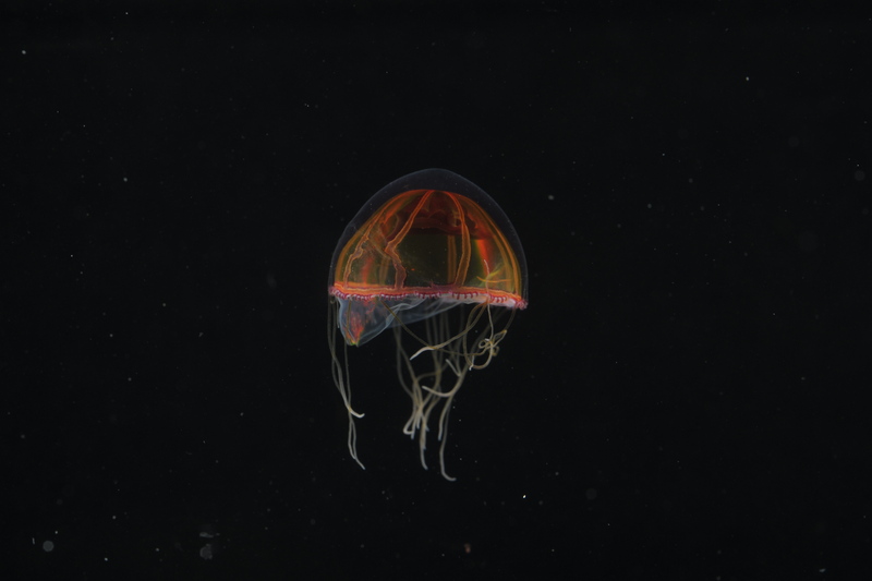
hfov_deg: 33.4
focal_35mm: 60
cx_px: 436
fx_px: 1453
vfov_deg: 22.6
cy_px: 290
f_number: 18
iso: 200
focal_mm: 60
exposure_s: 1/100
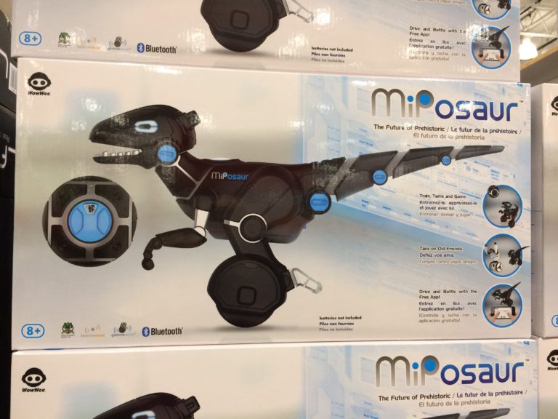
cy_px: 210
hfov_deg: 61.7
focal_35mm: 29
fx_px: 467
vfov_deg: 48.2
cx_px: 279
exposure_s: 1/30
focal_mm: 4.15
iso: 100
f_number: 2.2
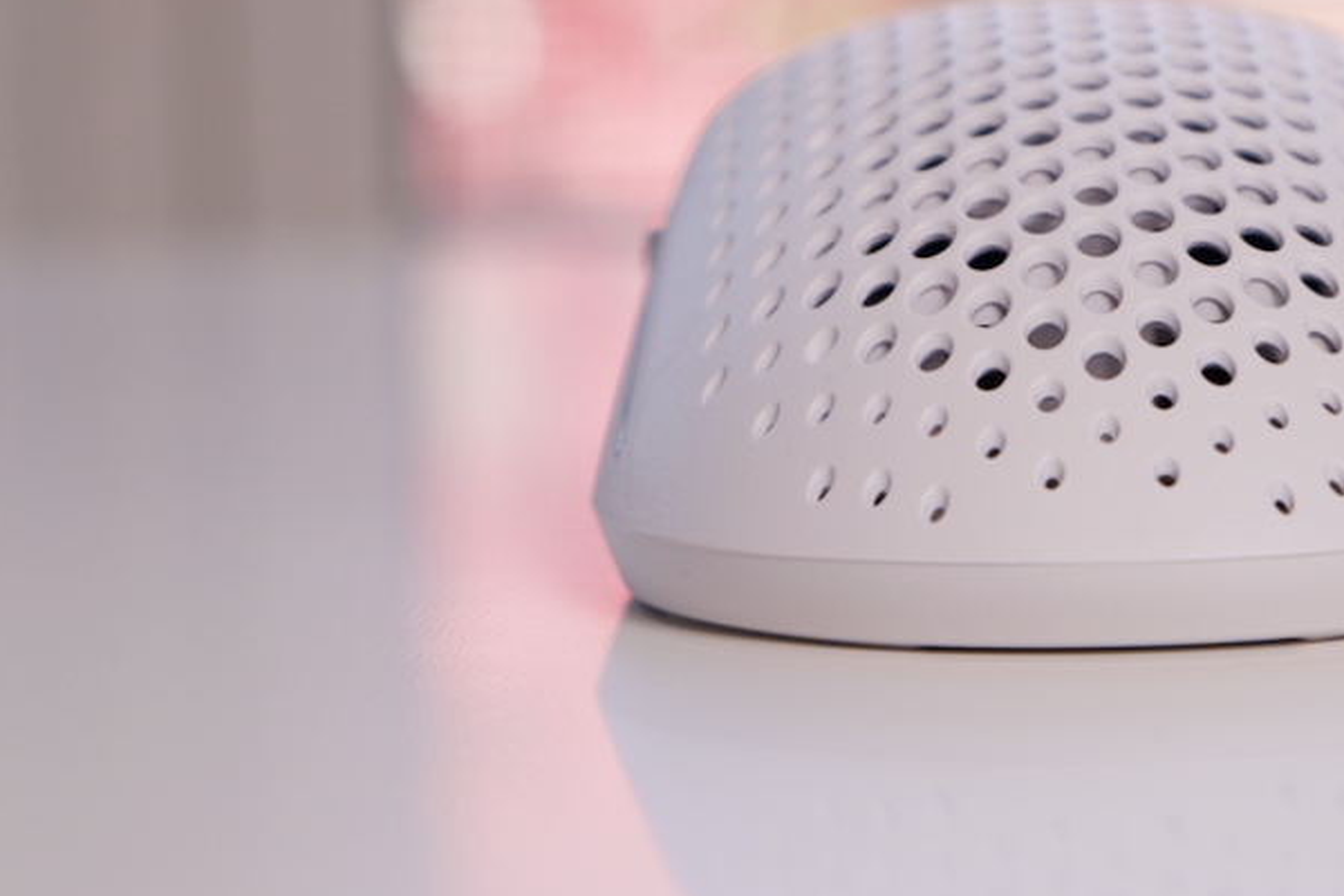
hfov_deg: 17.2
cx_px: 1046
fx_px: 4405
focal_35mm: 118
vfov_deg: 11.6
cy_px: 242
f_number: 4
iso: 640
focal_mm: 39
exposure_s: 1/180
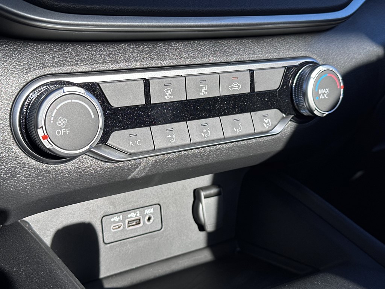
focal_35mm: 48
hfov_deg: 39.7
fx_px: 534
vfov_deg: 30.3
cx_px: 192
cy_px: 144
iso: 64
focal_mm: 6.86
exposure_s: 1/745
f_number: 1.78
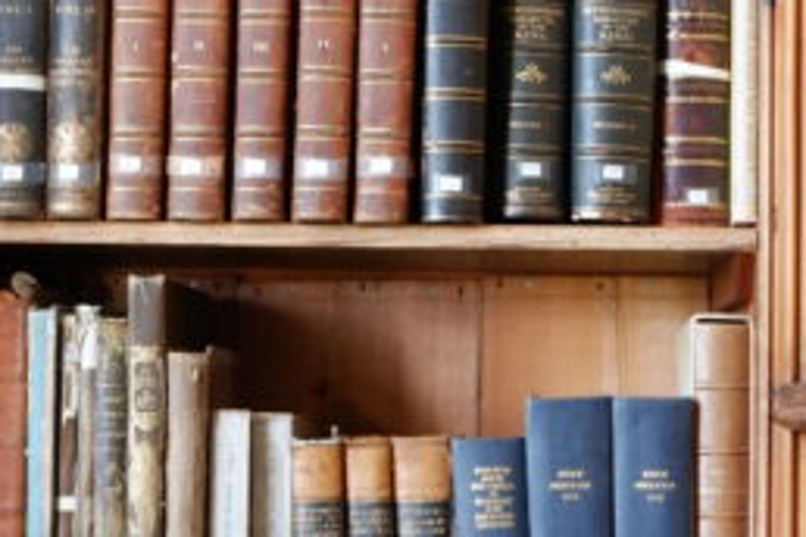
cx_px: 515
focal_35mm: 106
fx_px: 2373
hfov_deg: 19.2
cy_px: 337
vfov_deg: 12.9
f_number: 4.5
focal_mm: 25.6
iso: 1250
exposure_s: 1/52
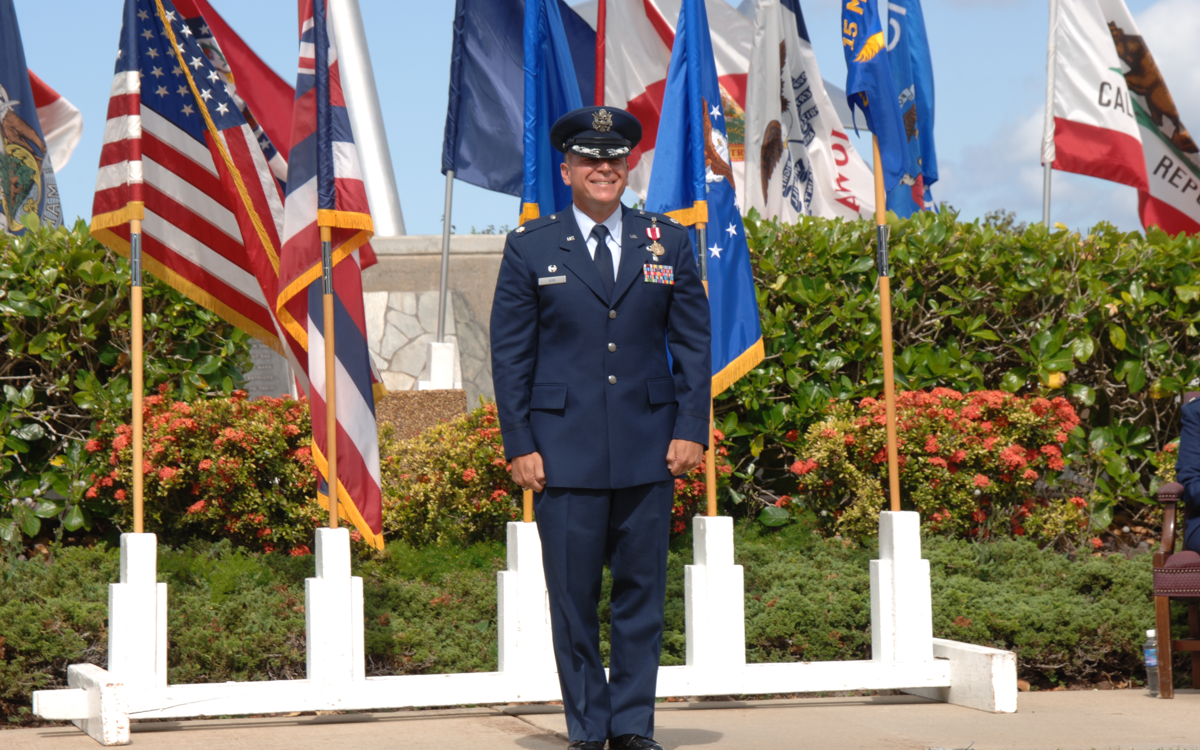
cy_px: 396
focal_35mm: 153
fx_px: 5004
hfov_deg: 13.7
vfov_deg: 8.6
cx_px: 600
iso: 100
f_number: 10
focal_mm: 100
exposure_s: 1/125
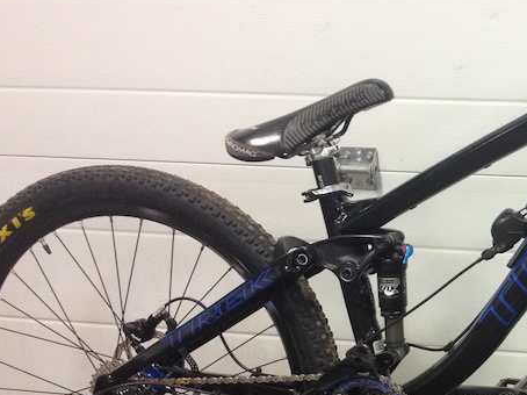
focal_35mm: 79
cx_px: 555
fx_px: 1202
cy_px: 282
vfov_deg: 18.6
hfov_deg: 23.4
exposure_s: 1/20
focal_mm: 4.28
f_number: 2.4
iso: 125
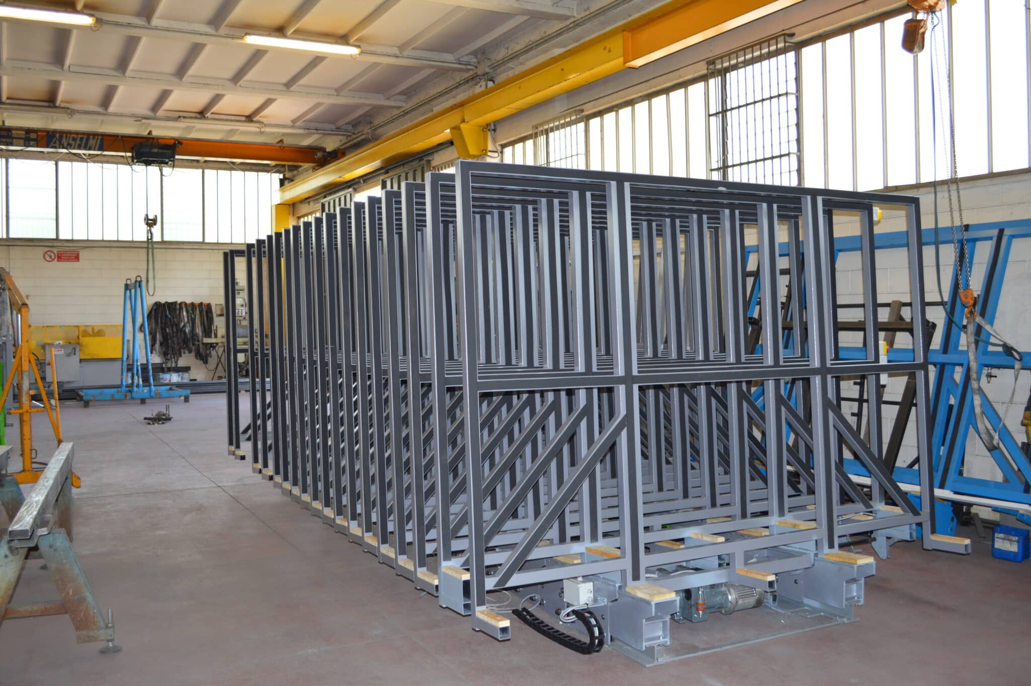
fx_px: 944
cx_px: 516
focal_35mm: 33
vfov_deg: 39.9
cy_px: 343
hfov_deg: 57.3
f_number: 4
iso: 400
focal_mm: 22
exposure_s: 1/100
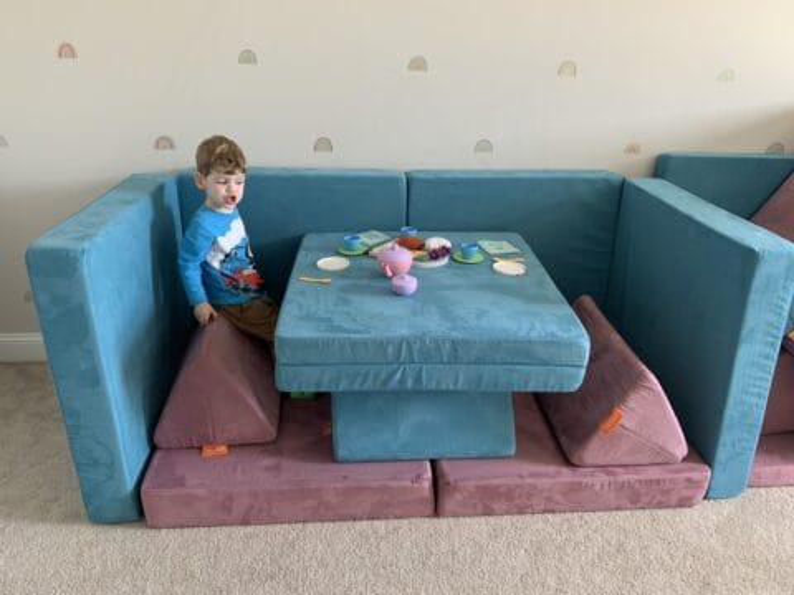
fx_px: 596
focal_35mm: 26
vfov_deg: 53.1
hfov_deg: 67.3
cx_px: 397
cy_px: 298
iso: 320
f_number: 1.8
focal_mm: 4.25
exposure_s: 1/60
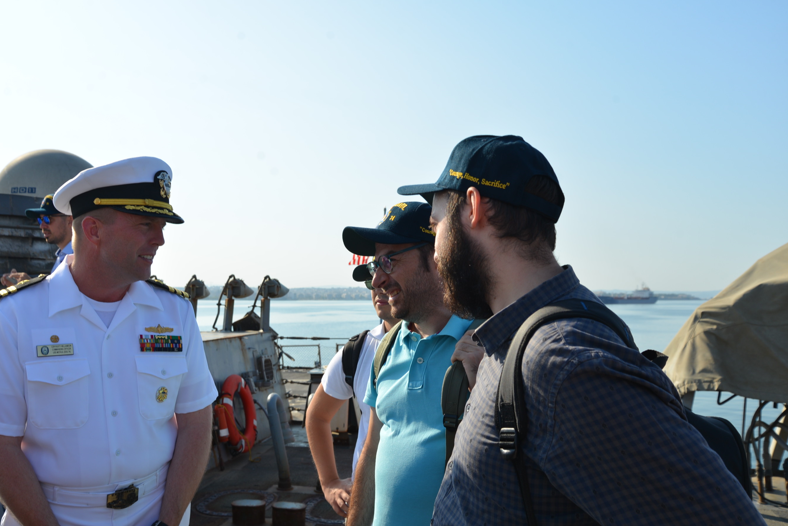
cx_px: 347
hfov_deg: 53.0
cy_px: 295
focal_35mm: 36
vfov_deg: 36.9
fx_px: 788
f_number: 8
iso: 100
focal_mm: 32
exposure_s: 1/250
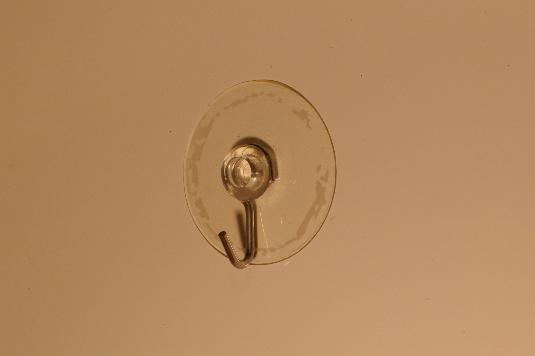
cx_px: 268
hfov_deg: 6.9
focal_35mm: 300
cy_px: 178
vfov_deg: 4.6
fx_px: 4454
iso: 800
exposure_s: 1/3.33
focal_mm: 200
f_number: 27
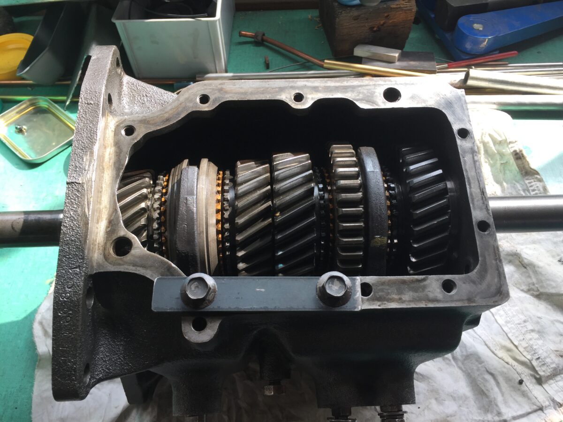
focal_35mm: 29
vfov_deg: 48.2
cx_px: 282
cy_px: 211
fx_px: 472
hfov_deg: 61.7
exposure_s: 1/202
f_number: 2.2
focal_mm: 4.15
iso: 32
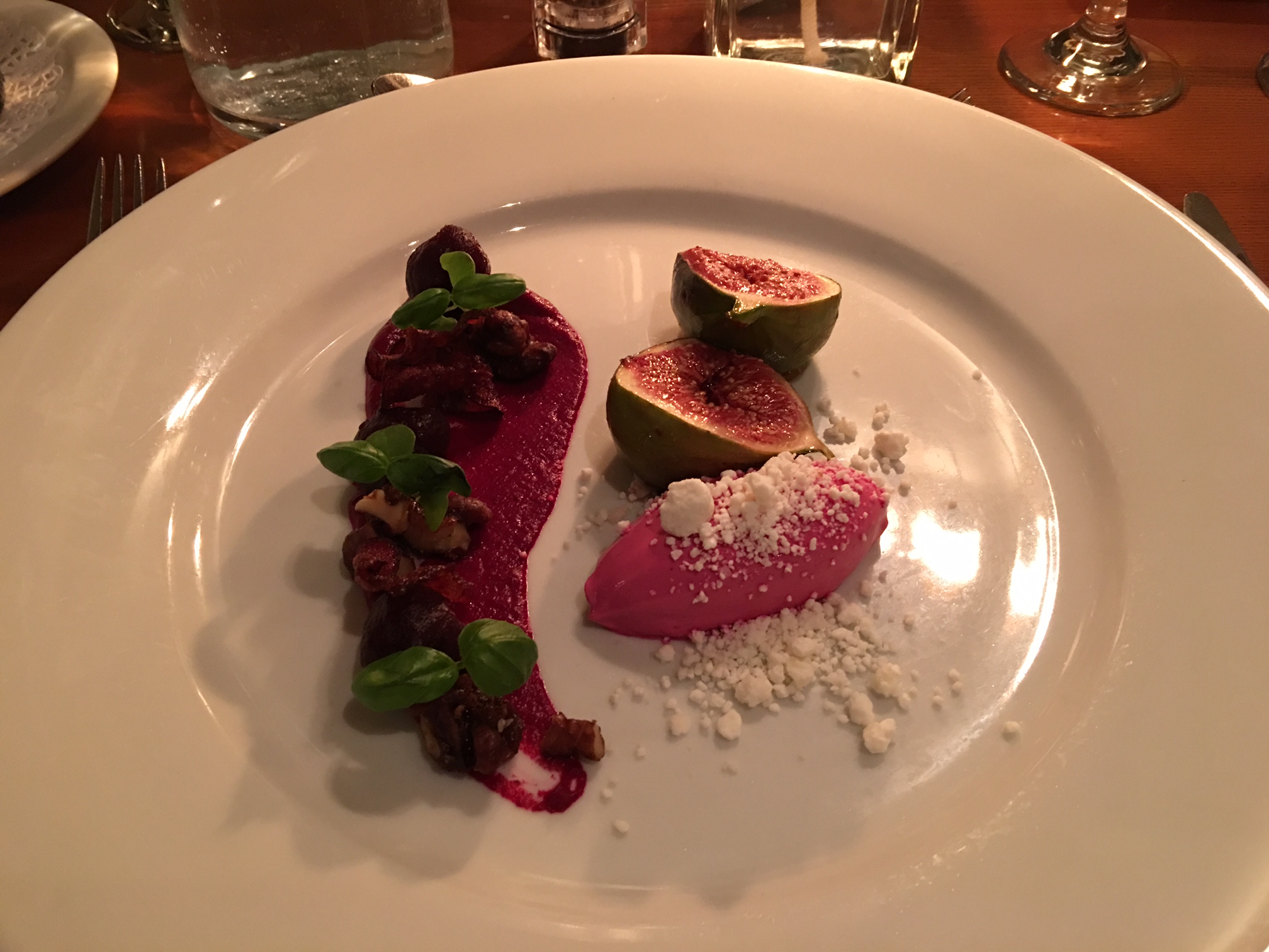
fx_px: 1063
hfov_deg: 61.7
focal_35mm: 29
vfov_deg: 48.2
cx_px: 634
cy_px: 476
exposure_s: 1/4
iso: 80
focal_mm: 4.15
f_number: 2.2
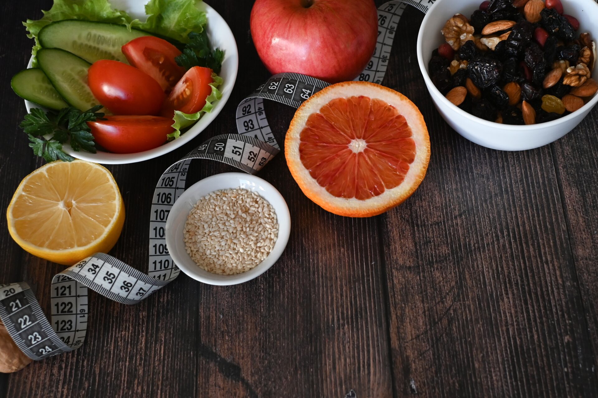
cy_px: 199
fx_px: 864
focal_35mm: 52
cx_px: 299
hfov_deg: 38.2
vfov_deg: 26.0
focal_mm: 35
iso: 500
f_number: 5.6
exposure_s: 1/160
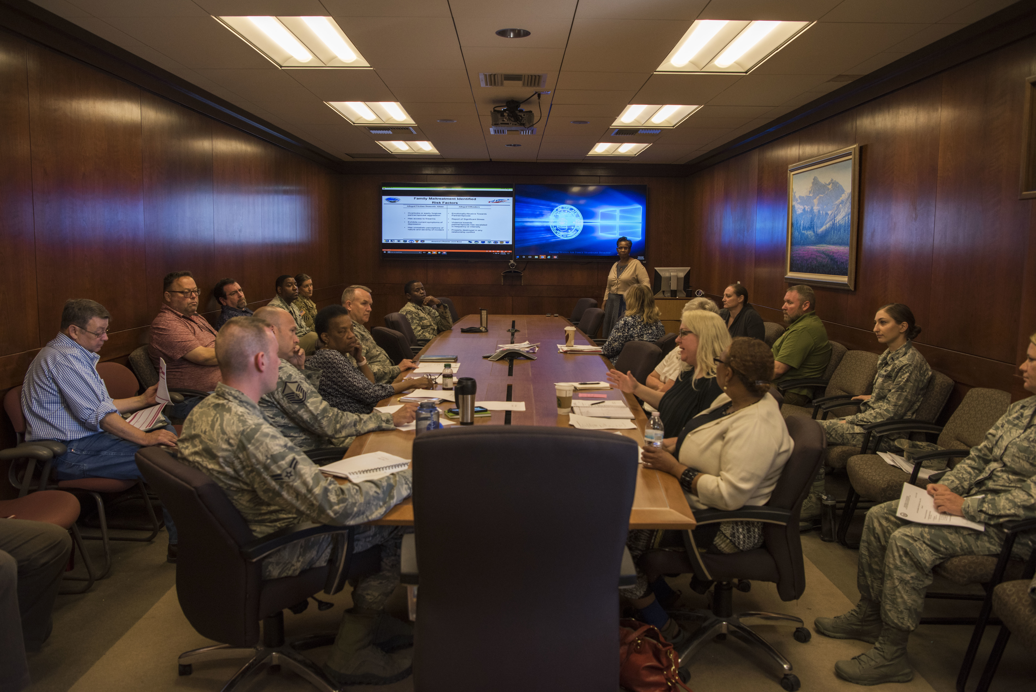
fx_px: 806
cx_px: 518
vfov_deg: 46.4
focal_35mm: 28
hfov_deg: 65.5
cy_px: 346
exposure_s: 1/160
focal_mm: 28
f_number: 4.5
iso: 1000
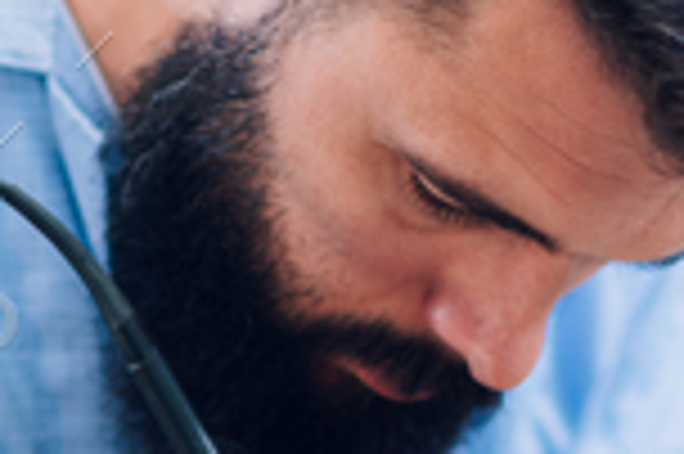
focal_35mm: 330
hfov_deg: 6.2
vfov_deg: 4.1
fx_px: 6263
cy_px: 528
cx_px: 477
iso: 100
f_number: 1.8
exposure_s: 1/160
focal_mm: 85
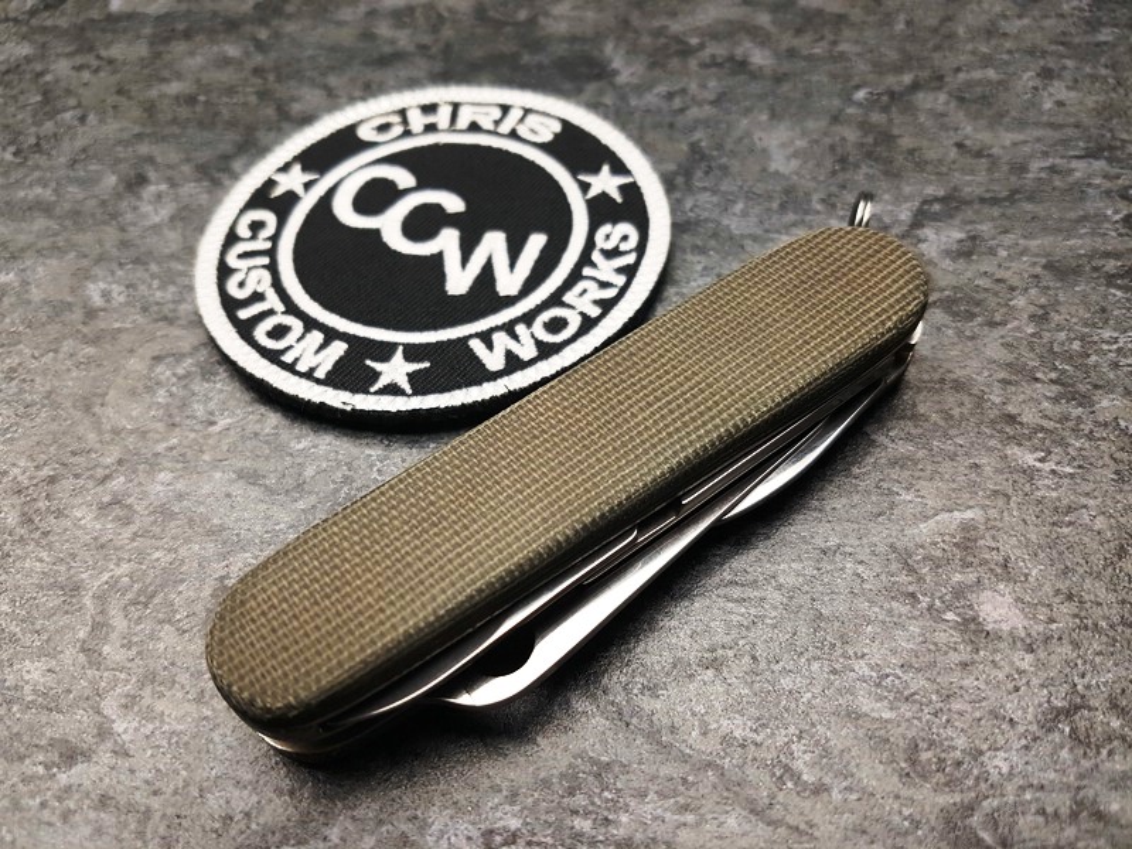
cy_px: 424
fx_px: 850
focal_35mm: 26
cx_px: 566
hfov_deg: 67.3
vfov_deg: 53.1
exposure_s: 1/50
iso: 80
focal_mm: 4.2
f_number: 1.7
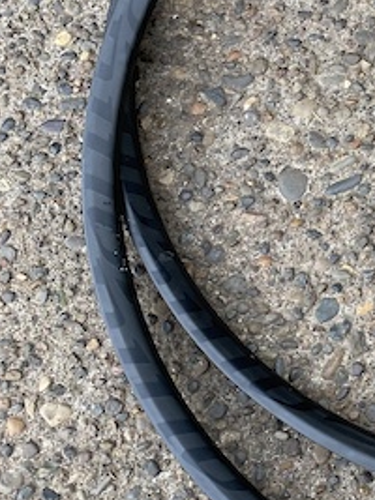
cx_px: 538
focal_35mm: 78
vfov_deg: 24.5
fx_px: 1128
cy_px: 75
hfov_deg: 17.3
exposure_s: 1/121
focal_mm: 4.25
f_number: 1.8
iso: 50
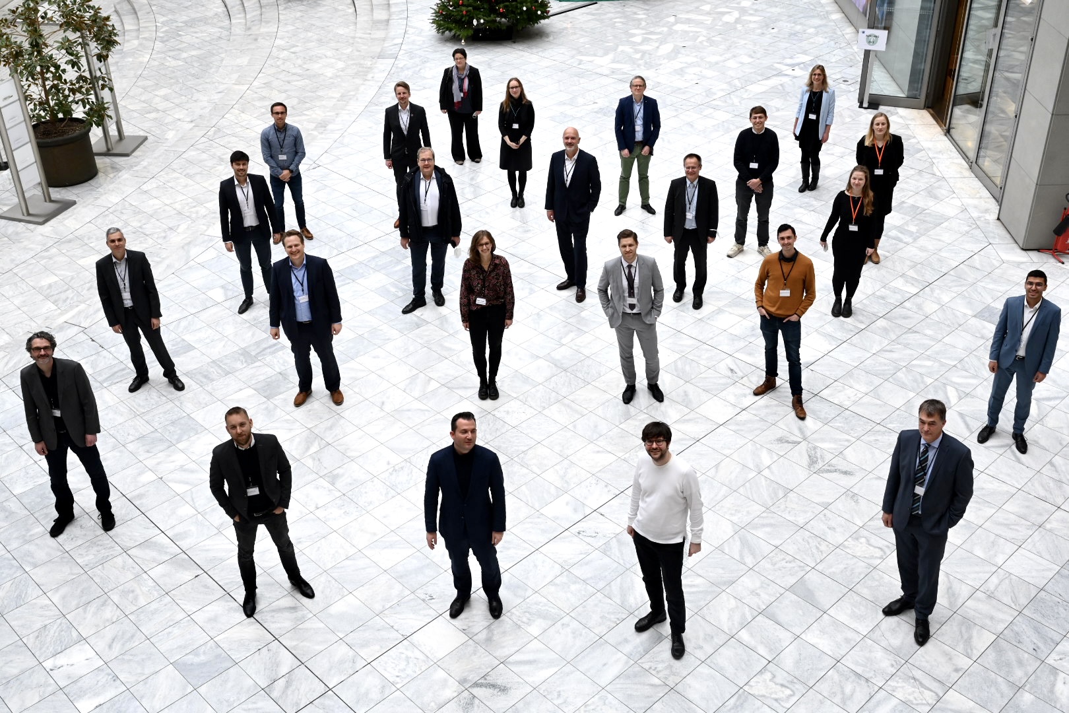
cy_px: 356
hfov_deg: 50.7
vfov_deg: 35.1
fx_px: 1128
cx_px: 534
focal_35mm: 38
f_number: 6.3
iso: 1250
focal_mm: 38
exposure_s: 1/125
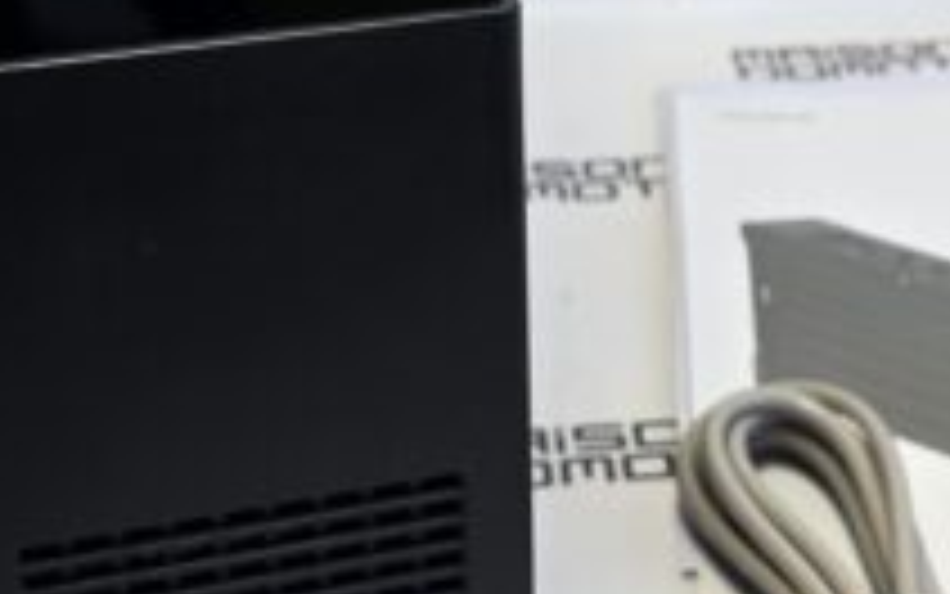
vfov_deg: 14.3
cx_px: 671
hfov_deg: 22.6
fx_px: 2357
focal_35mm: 91
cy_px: 115
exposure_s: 1/100
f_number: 1.7
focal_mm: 6.3
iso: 20
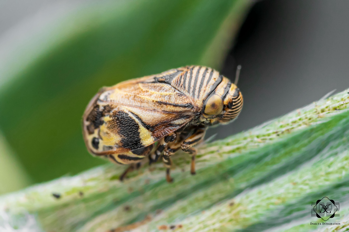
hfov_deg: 19.5
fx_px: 1018
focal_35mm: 105
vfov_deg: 13.0
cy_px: 116
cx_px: 174
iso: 200
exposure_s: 1/200
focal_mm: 105
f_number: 16
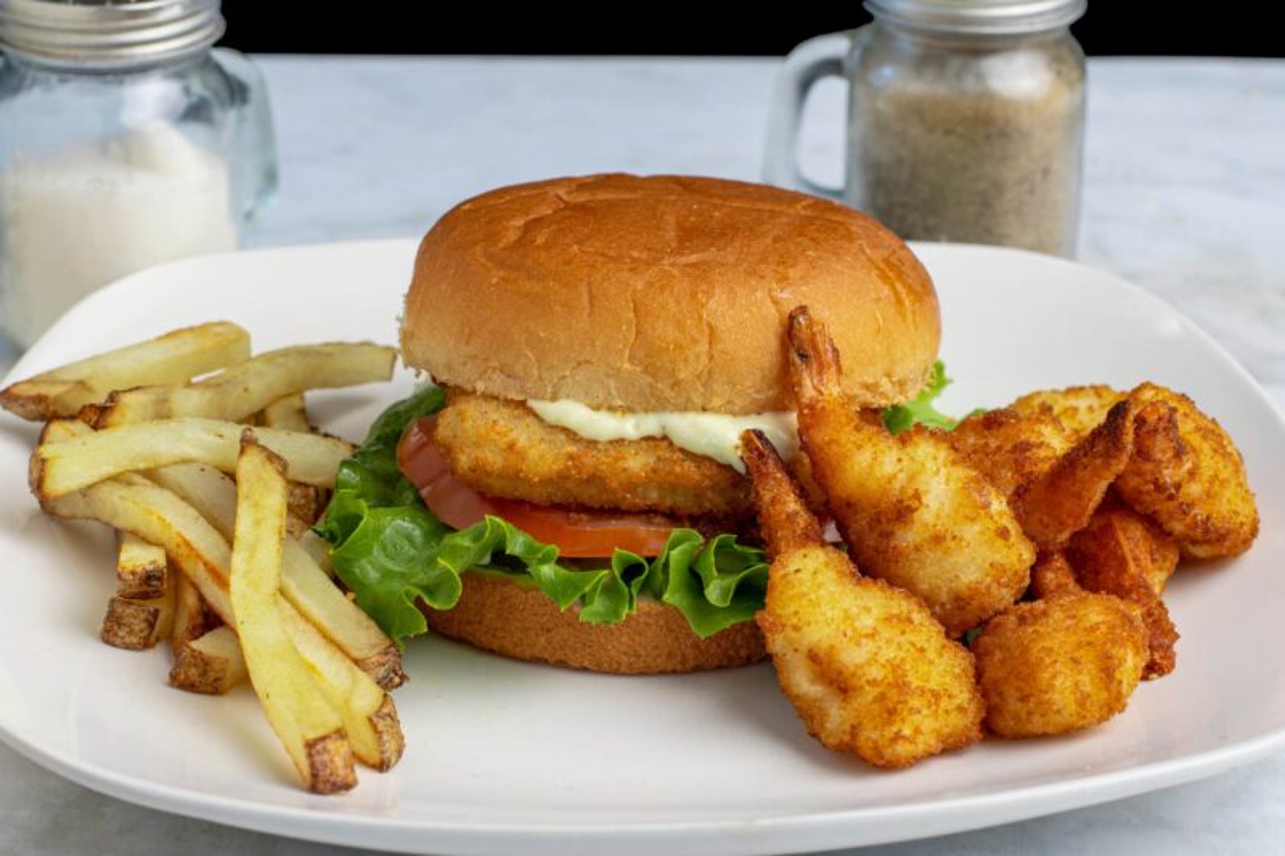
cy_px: 428
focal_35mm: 75
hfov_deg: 27.0
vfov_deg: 18.2
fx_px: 2676
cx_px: 642
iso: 100
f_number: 8
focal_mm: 50
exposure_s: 1/4
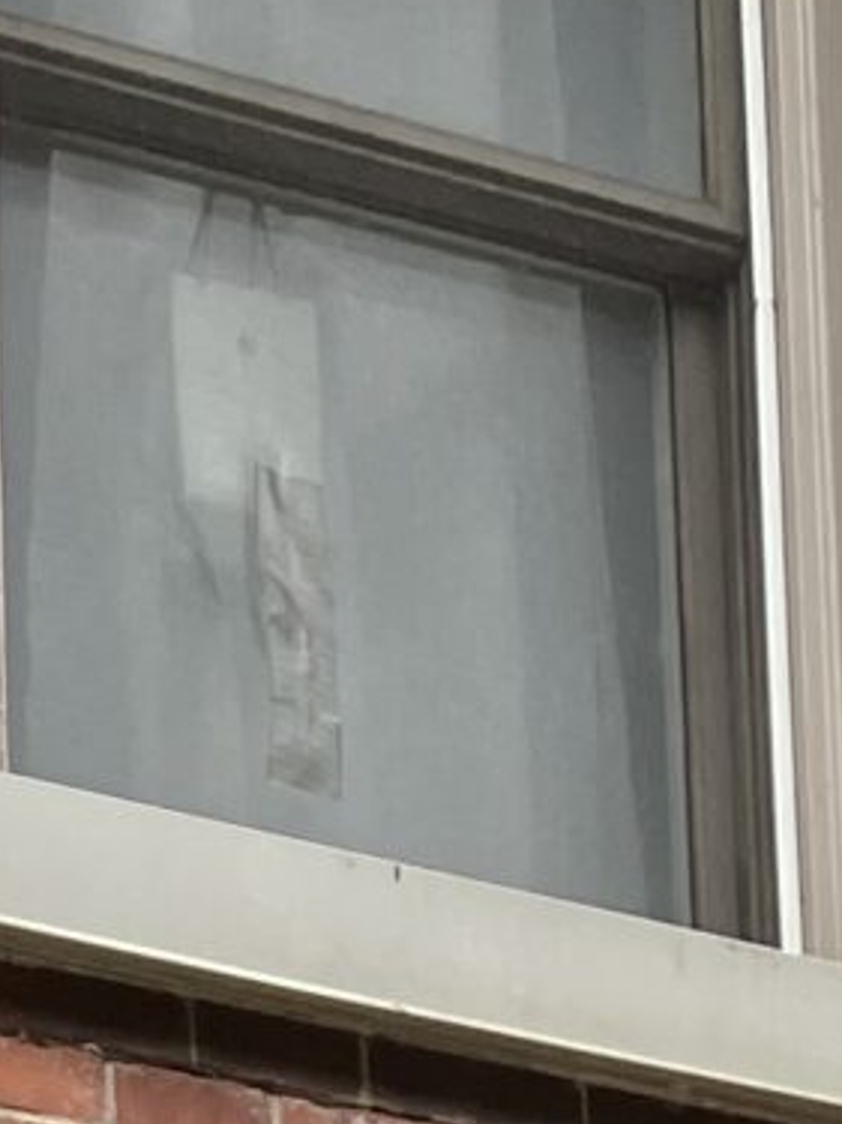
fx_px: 6198
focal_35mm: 191
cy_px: 3459
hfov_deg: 7.3
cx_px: -1226
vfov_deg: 8.5
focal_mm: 3.99
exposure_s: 1/120
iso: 50
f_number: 1.8
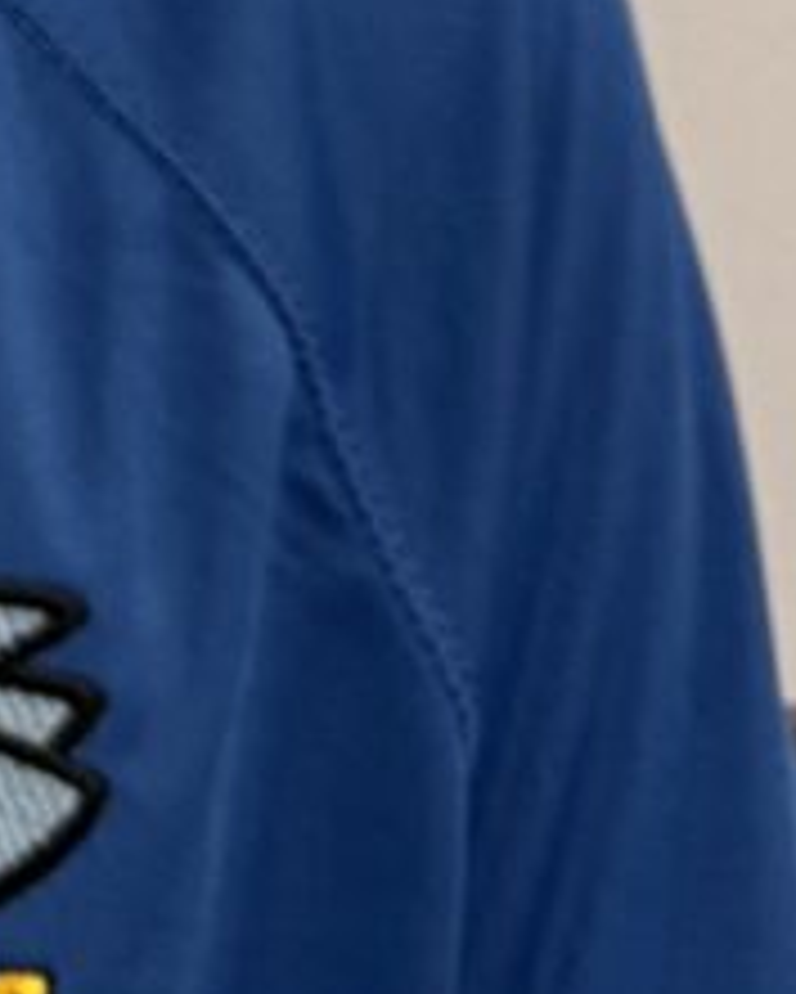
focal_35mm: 163
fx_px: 4797
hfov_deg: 8.5
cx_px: -1210
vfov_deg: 10.8
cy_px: -1030
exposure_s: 1/60
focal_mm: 6.86
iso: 250
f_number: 1.78
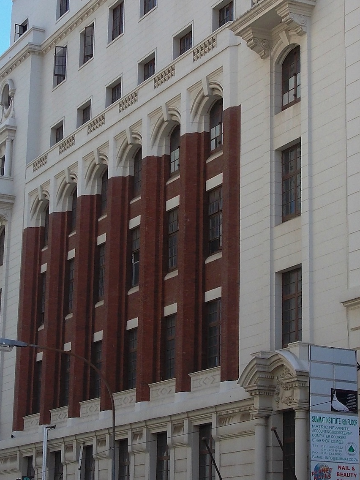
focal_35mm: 100
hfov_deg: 14.8
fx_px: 1387
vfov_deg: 19.6
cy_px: 216
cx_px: 162
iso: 80
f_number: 4.3
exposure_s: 1/320
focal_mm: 10
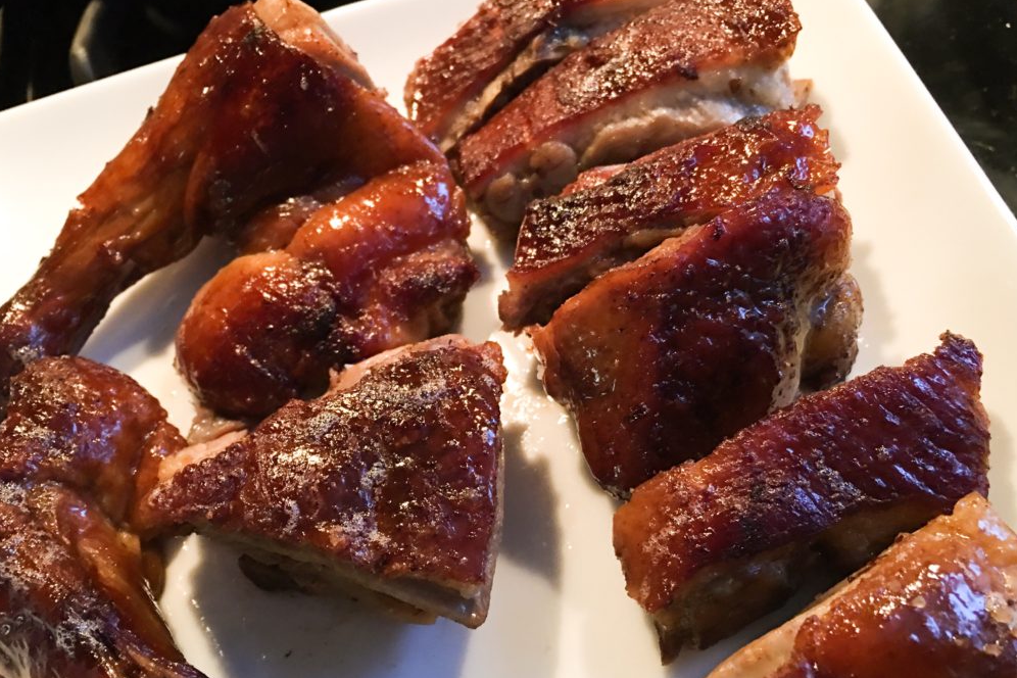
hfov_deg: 60.3
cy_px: 371
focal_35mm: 31
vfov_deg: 42.3
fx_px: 876
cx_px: 517
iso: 64
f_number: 2.2
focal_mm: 4.15
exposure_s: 1/4
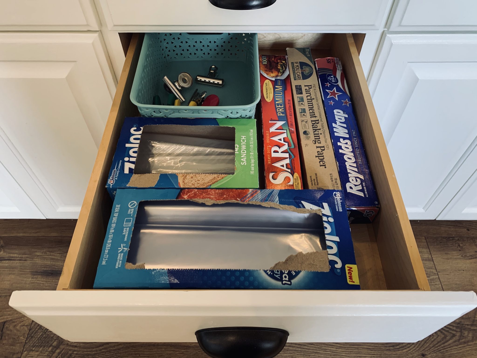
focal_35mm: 26
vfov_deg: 53.1
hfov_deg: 67.3
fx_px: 358
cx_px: 238
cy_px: 179
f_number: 1.8
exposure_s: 1/60
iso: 200
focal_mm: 4.25
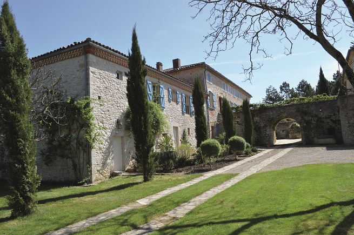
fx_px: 265
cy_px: 118
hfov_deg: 67.4
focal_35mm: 27
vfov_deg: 47.8
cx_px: 177
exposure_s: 1/200
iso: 100
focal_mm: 18
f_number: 7.1
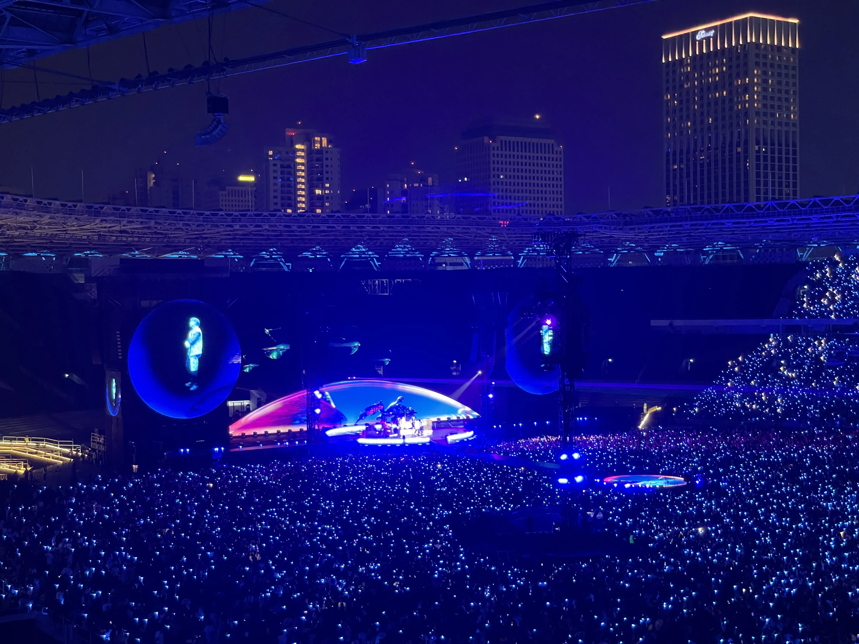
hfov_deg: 36.8
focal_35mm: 52
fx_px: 1290
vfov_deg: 28.0
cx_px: 430
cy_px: 322
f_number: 2
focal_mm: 6
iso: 1000
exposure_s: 1/26
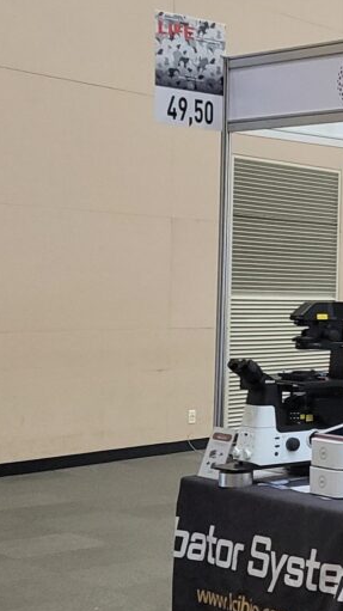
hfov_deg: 16.2
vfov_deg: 32.5
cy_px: 418
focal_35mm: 64
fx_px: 1036
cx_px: 596
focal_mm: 7
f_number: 1.8
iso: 320
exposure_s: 1/119
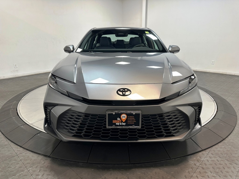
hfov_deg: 71.6
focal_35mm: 24
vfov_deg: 56.8
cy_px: 90
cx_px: 120
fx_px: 166
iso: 250
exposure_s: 1/60
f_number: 1.78
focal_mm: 6.86
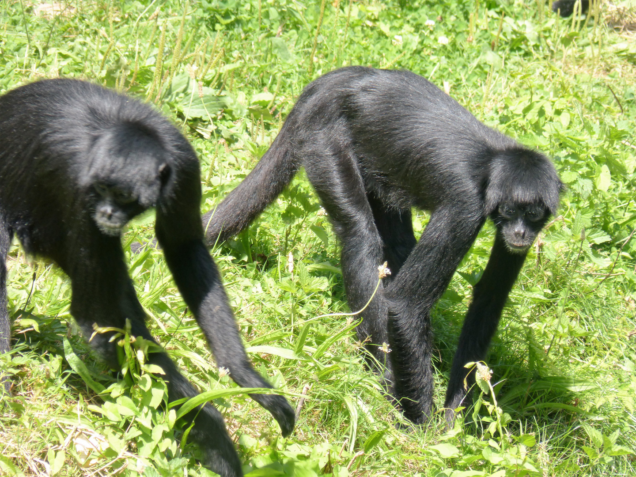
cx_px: 318
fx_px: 11024
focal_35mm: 600
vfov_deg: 2.5
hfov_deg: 3.3
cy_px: 238
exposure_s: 1/160
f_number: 5.2
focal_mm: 108
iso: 100
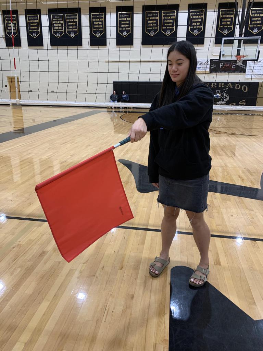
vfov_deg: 67.3
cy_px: 176
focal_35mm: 26
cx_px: 132
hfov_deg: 53.1
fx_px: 263
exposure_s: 1/60
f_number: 1.8
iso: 125
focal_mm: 4.25
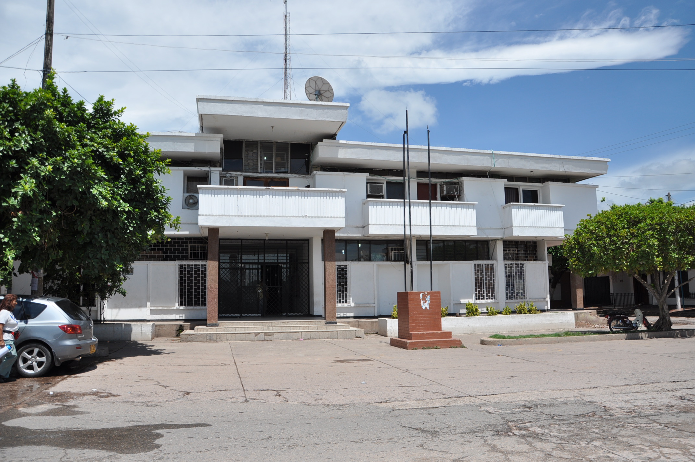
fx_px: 521
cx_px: 348
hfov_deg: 67.4
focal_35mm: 27
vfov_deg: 47.8
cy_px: 231
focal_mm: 18
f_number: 5.6
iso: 200
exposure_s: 1/2000
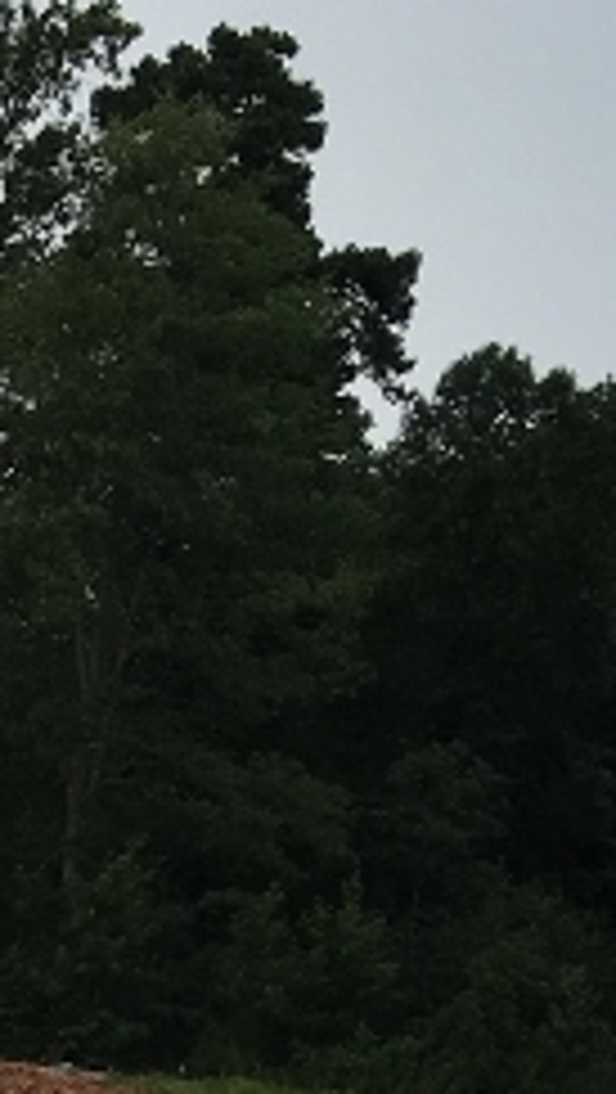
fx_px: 3855
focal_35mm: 133
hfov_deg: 8.5
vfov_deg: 14.0
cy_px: 2093
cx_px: -737
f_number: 2.2
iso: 25
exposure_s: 1/605
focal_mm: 4.15
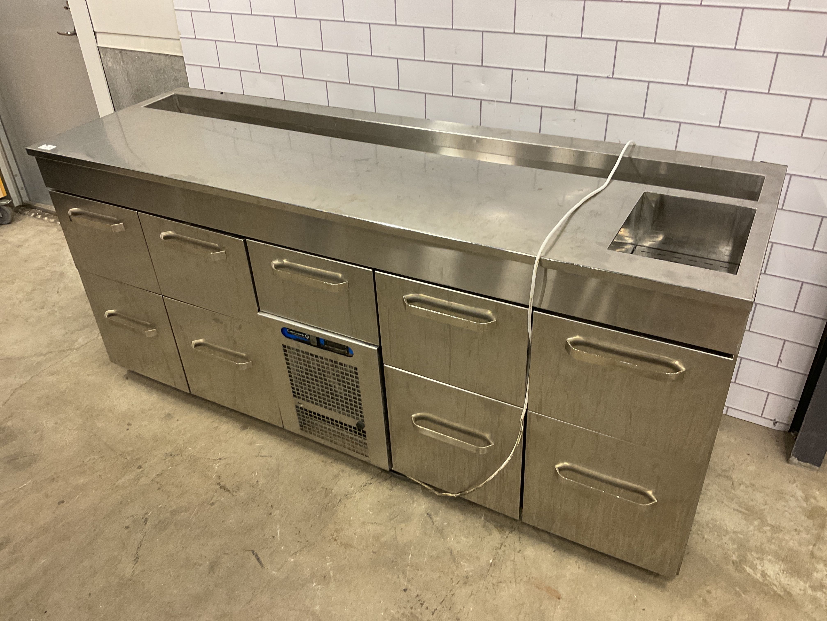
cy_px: 310
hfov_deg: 61.7
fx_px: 693
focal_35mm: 29
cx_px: 414
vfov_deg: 48.2
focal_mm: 3
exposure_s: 1/50
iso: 100
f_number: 1.8
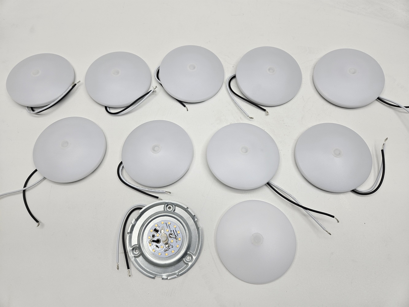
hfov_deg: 73.9
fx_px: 272
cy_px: 154
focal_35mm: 23
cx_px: 204
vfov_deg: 58.9
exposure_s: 1/120
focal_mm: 5.4
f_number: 1.8
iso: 32
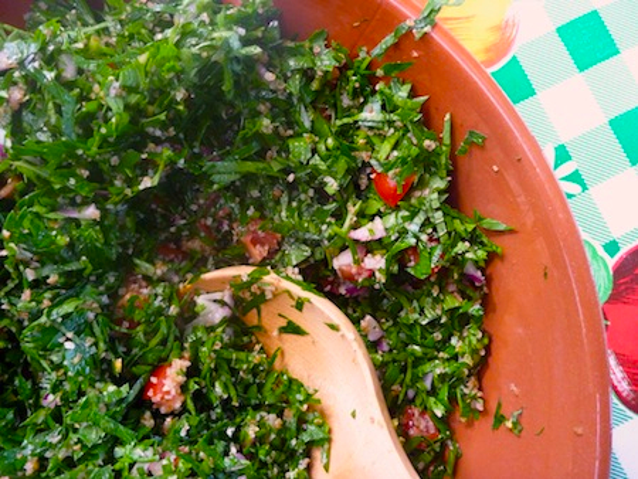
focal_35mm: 28
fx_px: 516
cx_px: 319
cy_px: 240
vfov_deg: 49.8
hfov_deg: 63.4
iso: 400
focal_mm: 4.9
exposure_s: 1/30
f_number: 3.3
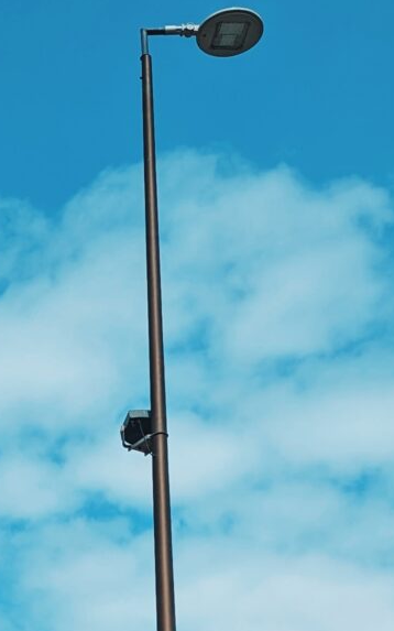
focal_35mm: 91
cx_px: -258
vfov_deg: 20.6
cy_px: 841
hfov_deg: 13.3
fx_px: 1564
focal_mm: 6.81
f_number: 1.85
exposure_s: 1/2309
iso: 47
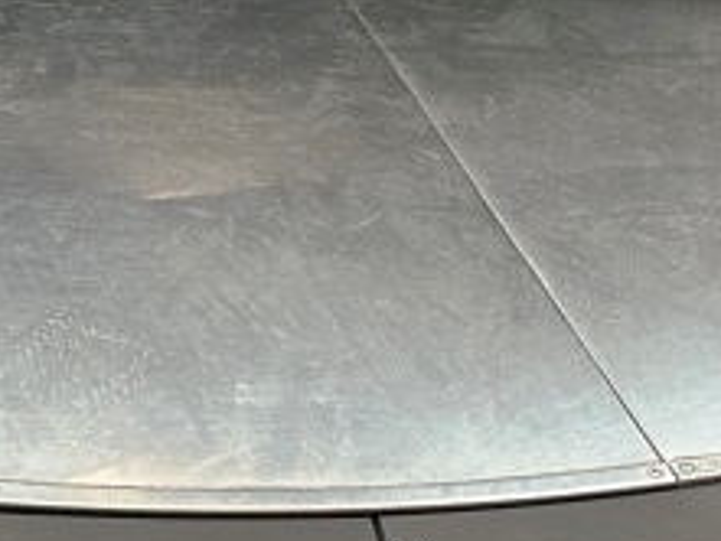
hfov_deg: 17.6
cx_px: 202
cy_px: -404
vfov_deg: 12.3
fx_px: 2313
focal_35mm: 111
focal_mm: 6.86
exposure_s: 1/60
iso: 320
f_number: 1.78
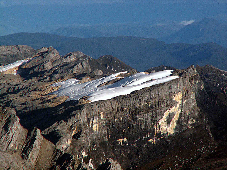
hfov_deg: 4.7
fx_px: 2754
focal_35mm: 420
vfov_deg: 3.5
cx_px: 114
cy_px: 85
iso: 50
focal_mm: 69.45
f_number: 6.3
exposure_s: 1/250
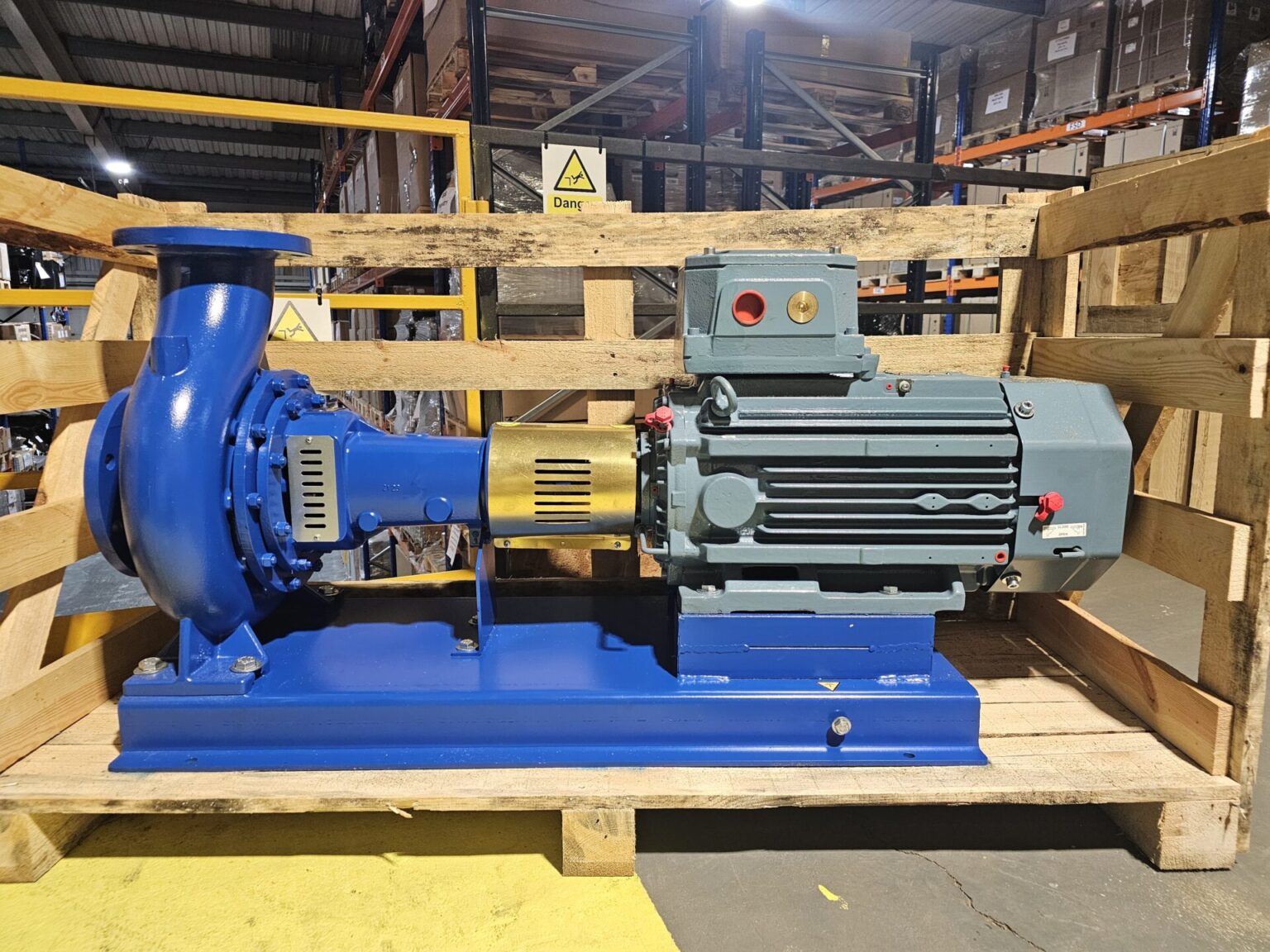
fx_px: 844
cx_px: 635
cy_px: 476
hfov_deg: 73.9
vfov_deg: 58.9
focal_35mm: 23
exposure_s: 1/100
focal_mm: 6.3
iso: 320
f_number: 1.7
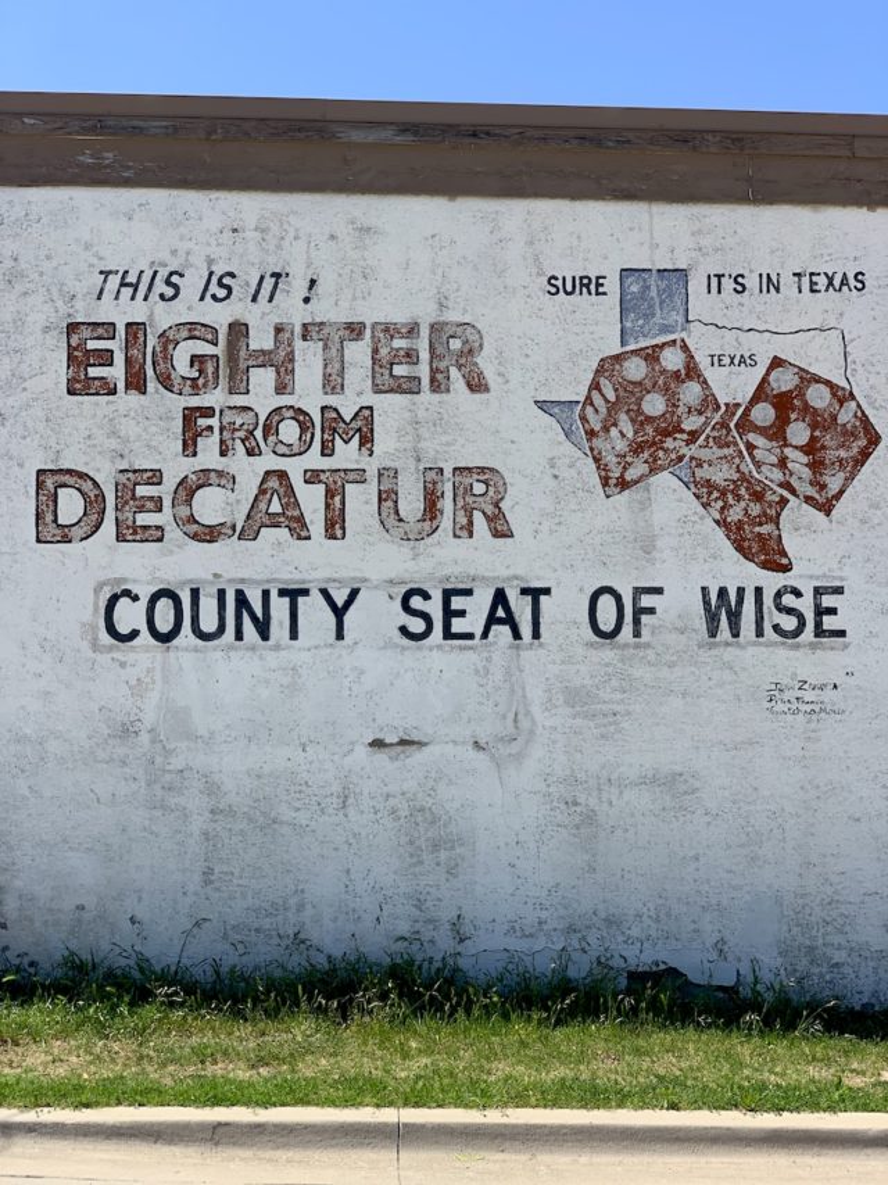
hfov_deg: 28.0
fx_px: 1779
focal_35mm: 52
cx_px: 444
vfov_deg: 36.8
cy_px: 592
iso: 16
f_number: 2.4
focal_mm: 6
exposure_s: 1/1020
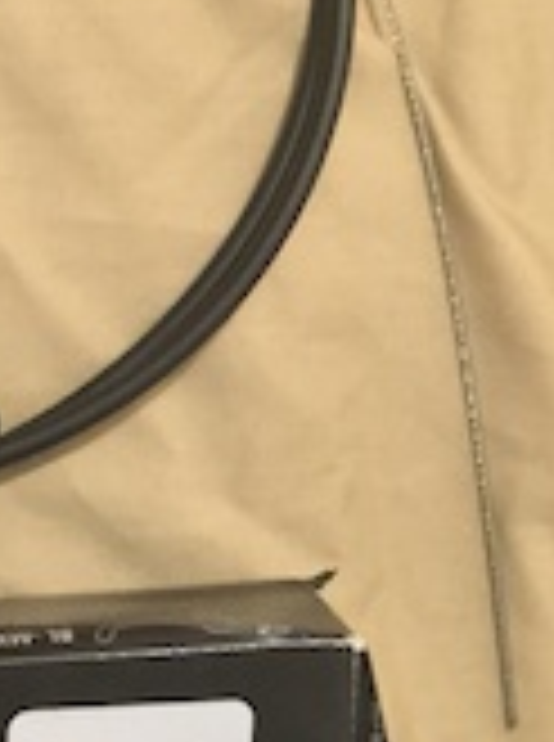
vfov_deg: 14.0
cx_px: 365
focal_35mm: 141
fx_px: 3021
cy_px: 315
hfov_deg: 10.5
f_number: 2.2
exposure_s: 1/30
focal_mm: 4.15
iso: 160
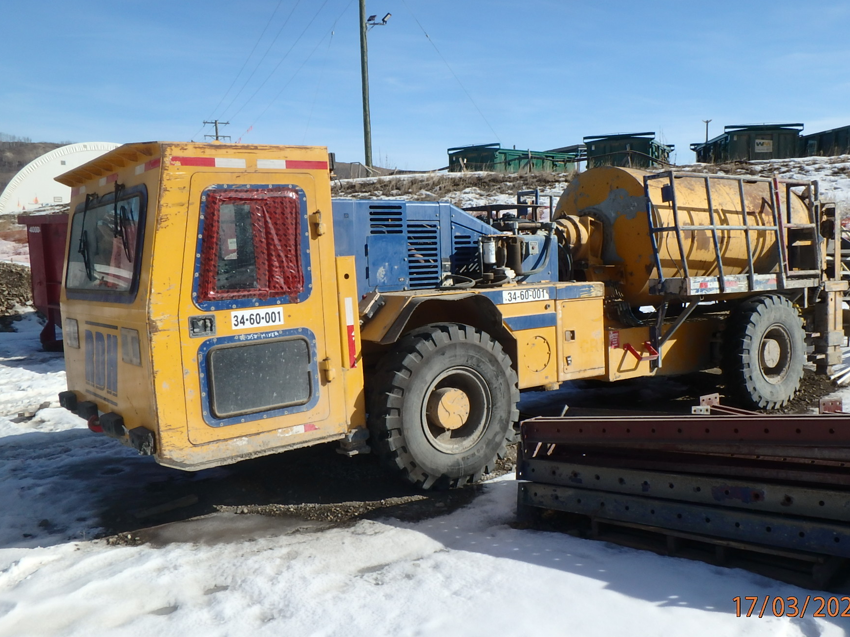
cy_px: 329
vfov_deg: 44.2
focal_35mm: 32
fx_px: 786
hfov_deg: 56.8
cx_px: 455
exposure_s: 1/400
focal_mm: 5.2
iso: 125
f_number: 7.6
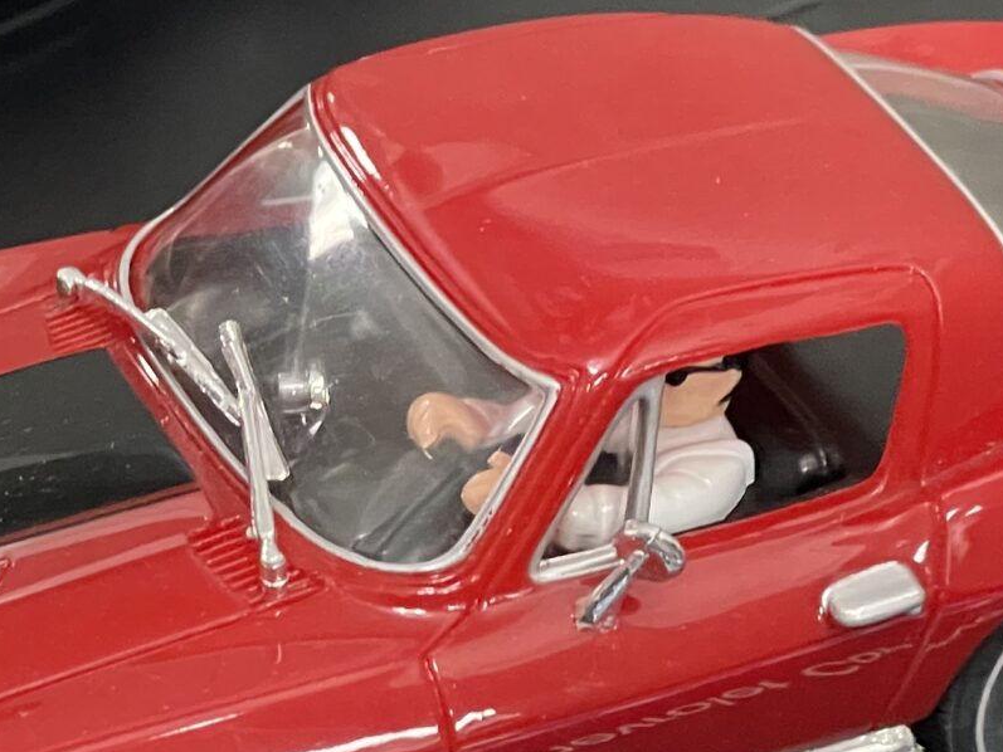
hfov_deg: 11.8
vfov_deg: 8.7
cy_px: 1036
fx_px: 4840
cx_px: 477
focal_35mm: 167
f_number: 2
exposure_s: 1/40
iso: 800
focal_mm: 6
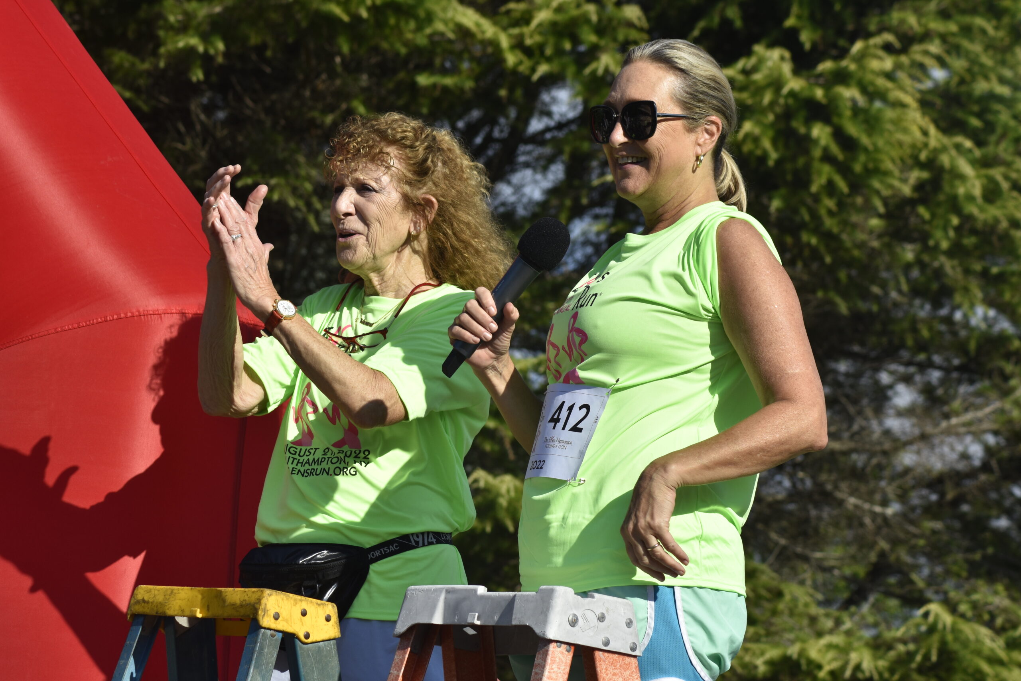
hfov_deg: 14.9
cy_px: 340
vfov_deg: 9.9
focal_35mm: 138
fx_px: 3914
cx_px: 510
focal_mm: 92
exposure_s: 1/1000
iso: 200
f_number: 8
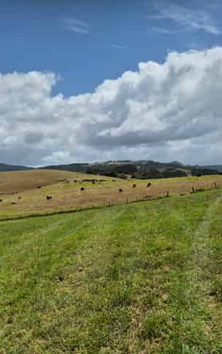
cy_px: 176
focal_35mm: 33
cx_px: 94
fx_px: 319
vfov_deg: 58.1
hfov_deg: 38.3
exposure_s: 1/4880
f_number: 1.8
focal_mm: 5.4
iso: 25
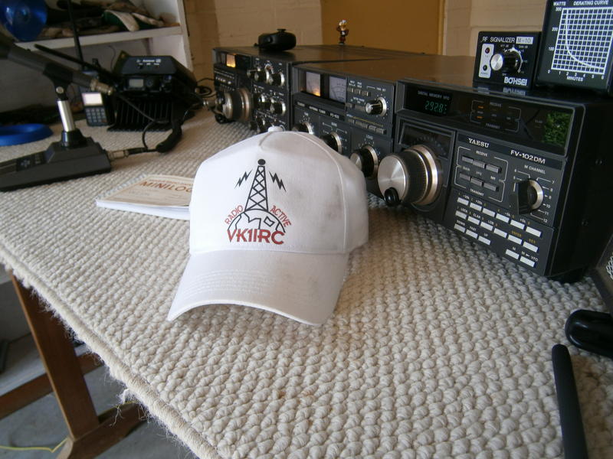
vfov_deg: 53.1
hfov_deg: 67.3
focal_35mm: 26
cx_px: 306
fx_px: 460
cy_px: 230
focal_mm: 4.7
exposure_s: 1/30
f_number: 2.8
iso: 80
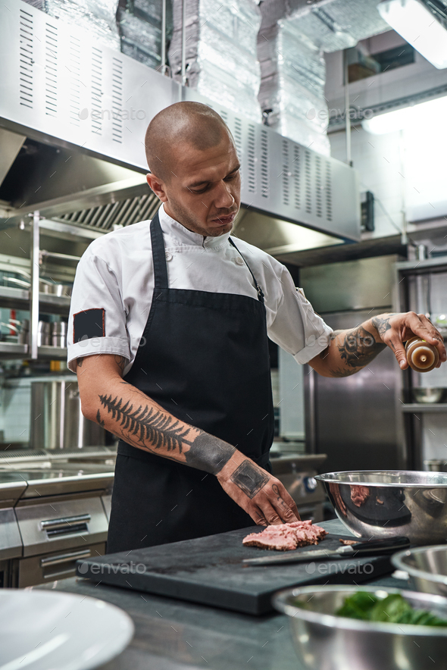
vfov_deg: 46.4
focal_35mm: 42
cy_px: 335
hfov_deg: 31.9
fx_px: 782
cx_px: 224
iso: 640
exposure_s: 1/80
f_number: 4
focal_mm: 42
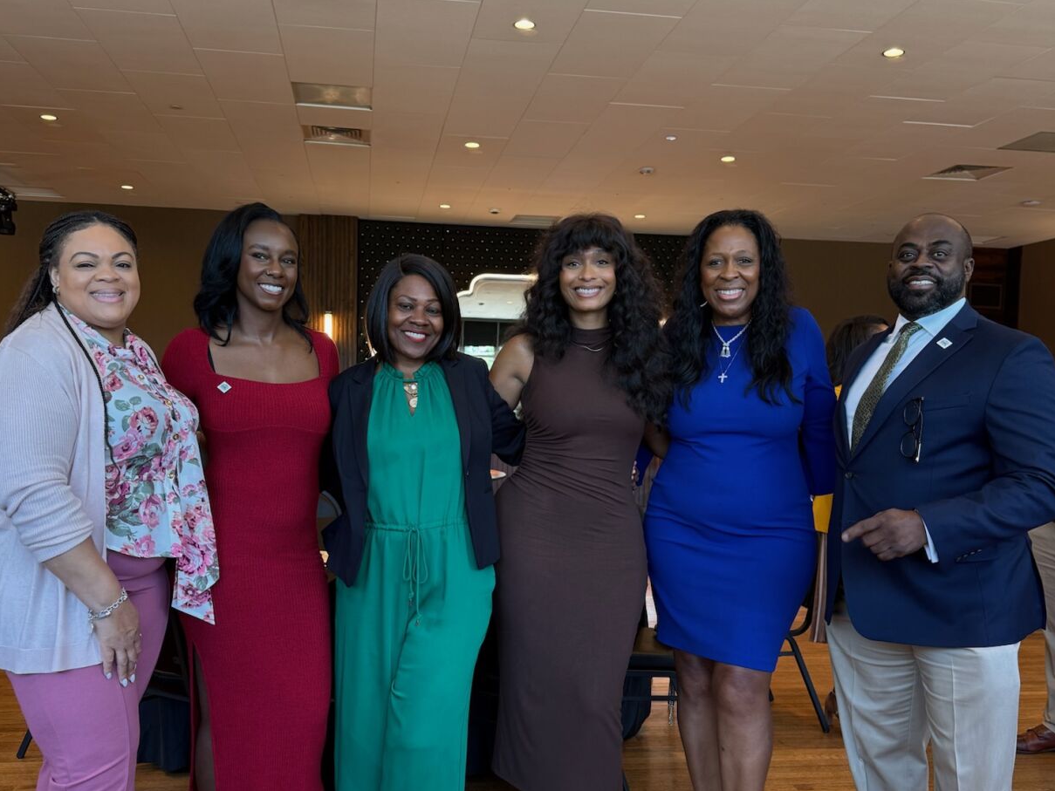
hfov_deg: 55.3
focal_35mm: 33
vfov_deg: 42.8
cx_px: 514
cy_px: 458
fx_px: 1006
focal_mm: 6.76
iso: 125
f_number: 1.78
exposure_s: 1/60
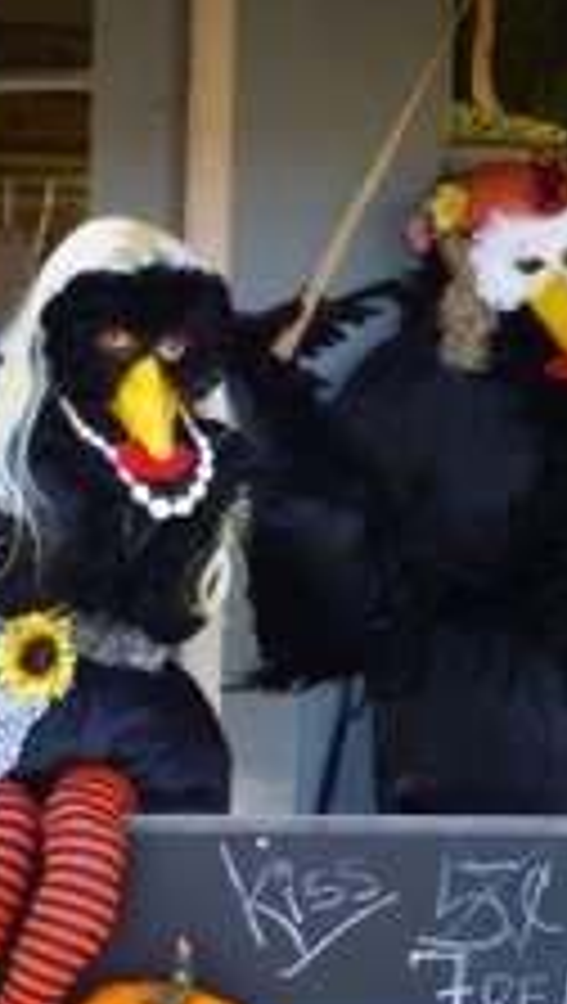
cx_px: 238
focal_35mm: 110
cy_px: 707
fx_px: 2930
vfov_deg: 19.3
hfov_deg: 11.1
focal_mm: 8
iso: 160
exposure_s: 1/60
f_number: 3.9
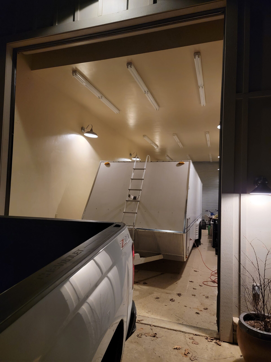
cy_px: 181
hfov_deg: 56.8
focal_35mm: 24
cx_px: 136
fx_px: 251
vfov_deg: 71.6
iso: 640
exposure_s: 1/39
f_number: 1.8
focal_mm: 6.7
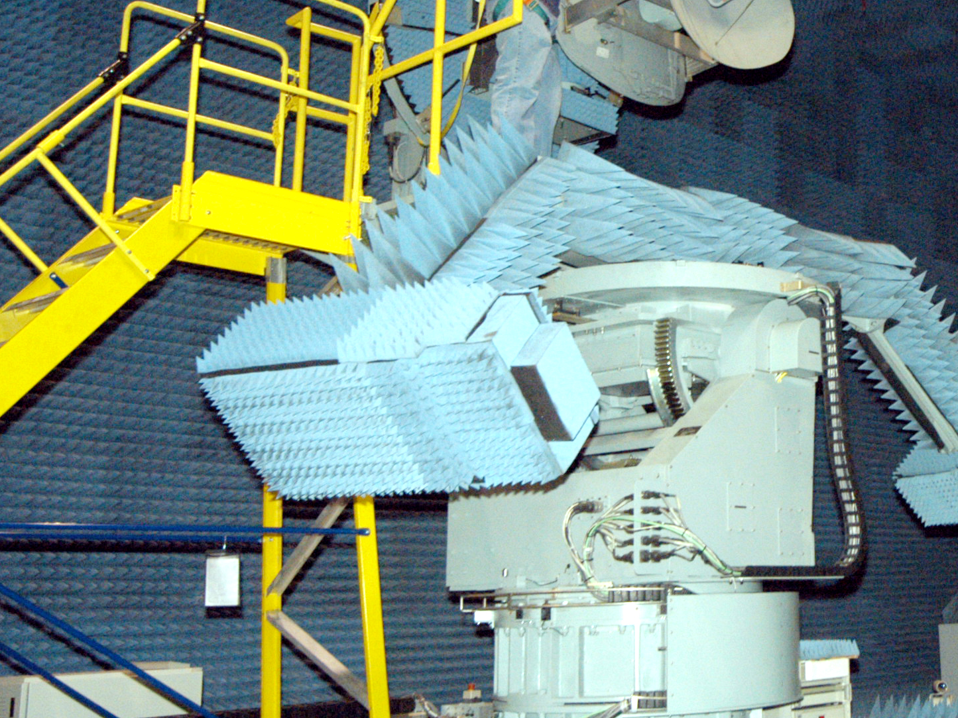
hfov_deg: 36.6
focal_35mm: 48
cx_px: 900
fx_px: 1329
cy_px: 282
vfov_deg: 30.2
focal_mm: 16
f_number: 7.1
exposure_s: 1/60
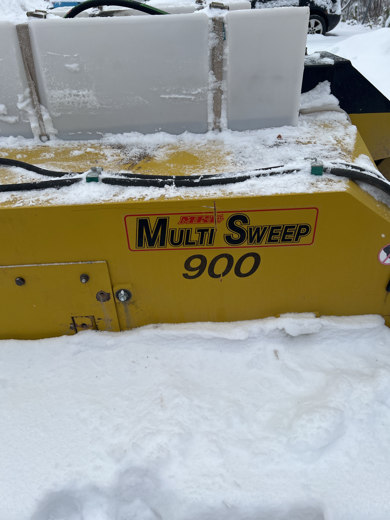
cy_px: 260
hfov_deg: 53.1
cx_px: 195
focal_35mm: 26
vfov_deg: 67.3
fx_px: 391
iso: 40
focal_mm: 5.7
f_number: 1.5
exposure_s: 1/236
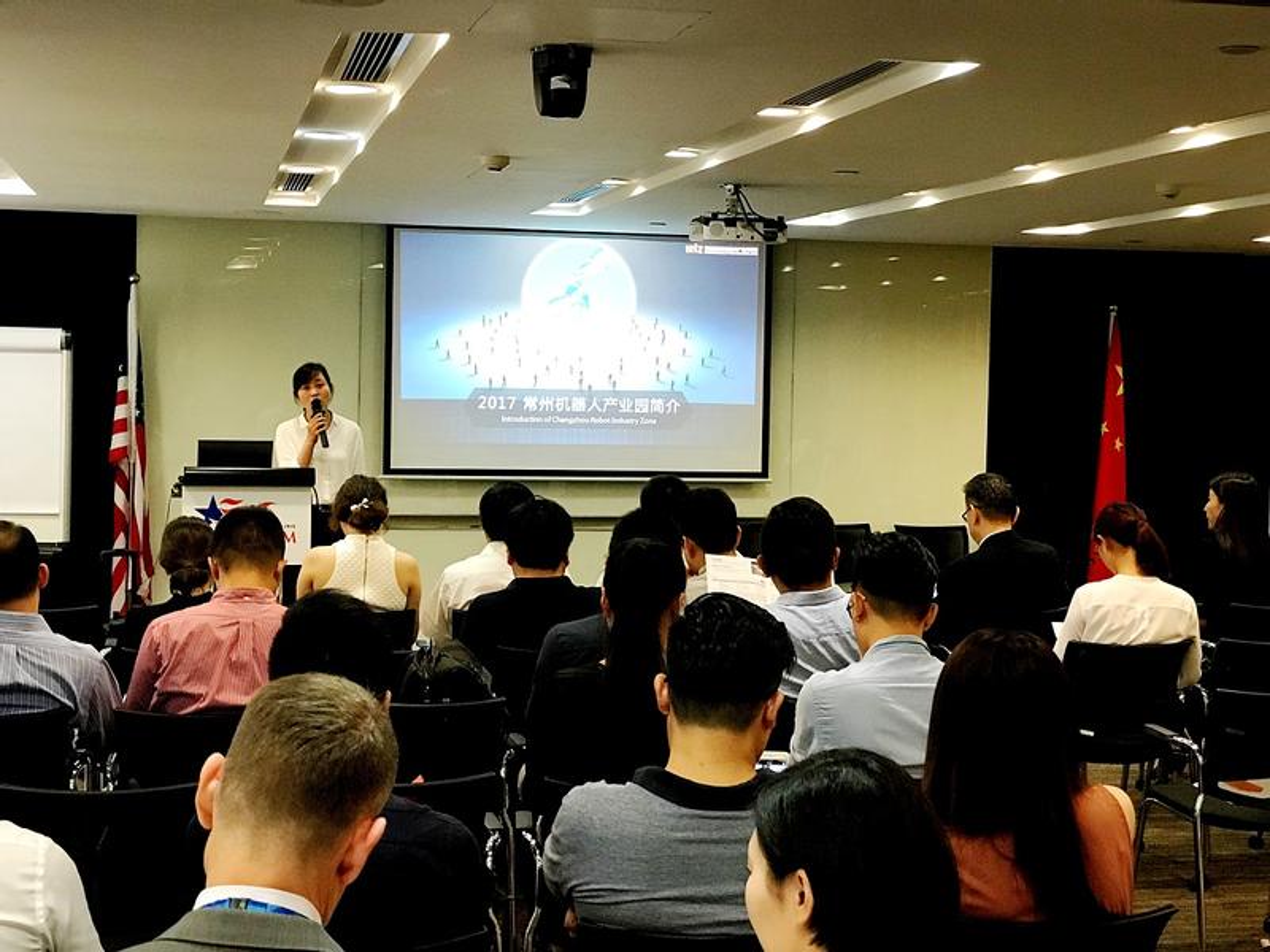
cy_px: 476
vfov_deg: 25.7
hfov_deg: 33.8
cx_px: 635
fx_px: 2091
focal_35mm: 57
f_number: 2.8
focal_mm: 6.6
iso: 400
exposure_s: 1/50
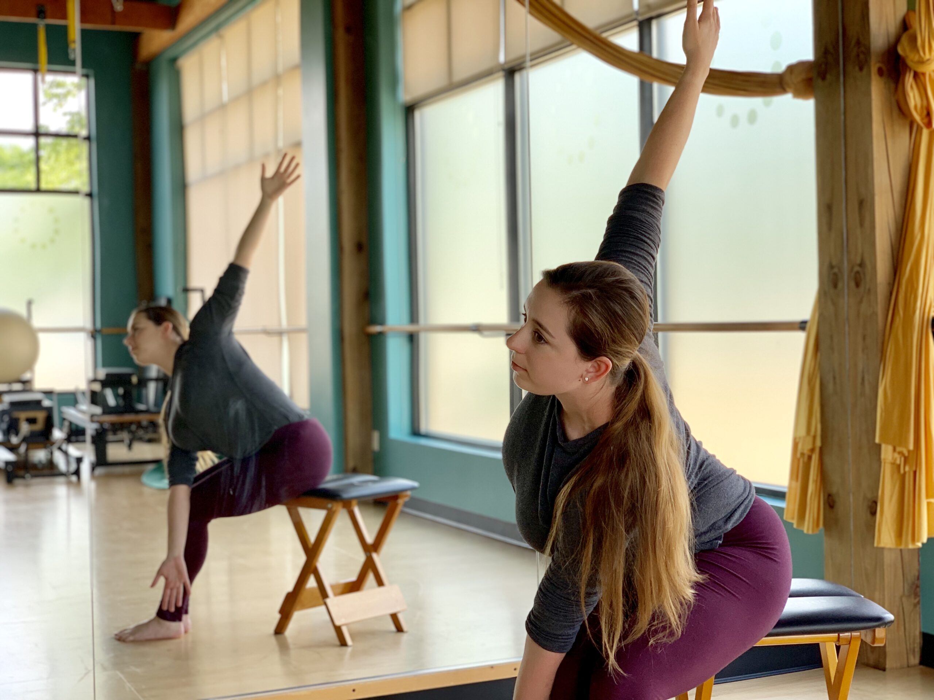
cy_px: 350
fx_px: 1403
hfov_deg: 36.8
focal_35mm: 52
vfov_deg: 28.0
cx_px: 467
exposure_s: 1/122
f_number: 2.4
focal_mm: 6
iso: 25
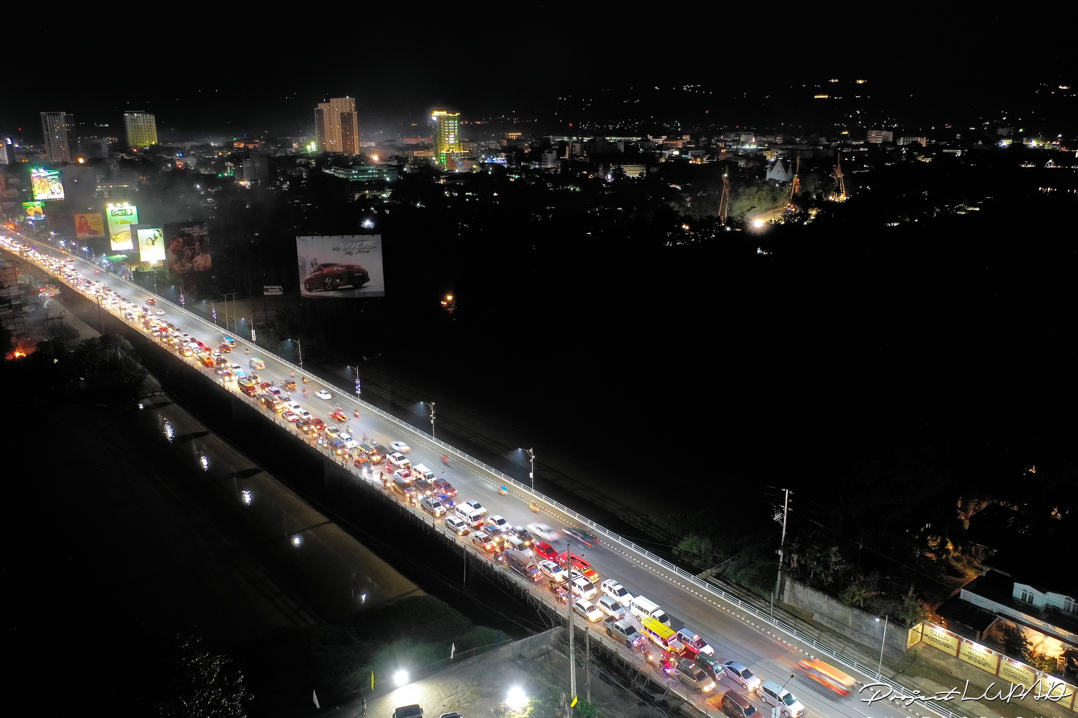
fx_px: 868
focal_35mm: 29
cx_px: 525
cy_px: 367
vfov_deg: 45.0
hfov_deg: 63.7
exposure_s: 1/8
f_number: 2.8
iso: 1000
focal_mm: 10.26
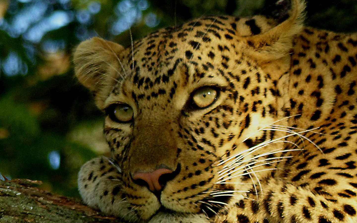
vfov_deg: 1.0
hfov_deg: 1.6
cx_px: 178
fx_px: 12396
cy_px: 123
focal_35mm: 1274
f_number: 3.5
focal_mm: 108
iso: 320
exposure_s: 1/250
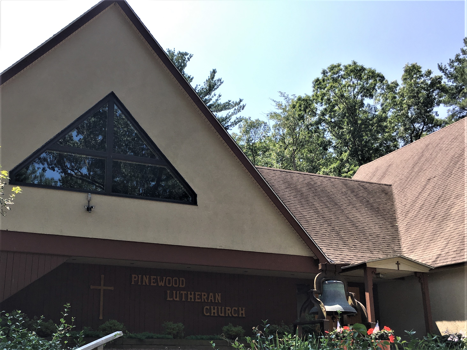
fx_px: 391
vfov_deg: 48.2
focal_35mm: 29
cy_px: 175
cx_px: 234
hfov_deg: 61.7
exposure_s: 1/674
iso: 25
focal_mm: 4.15
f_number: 2.2
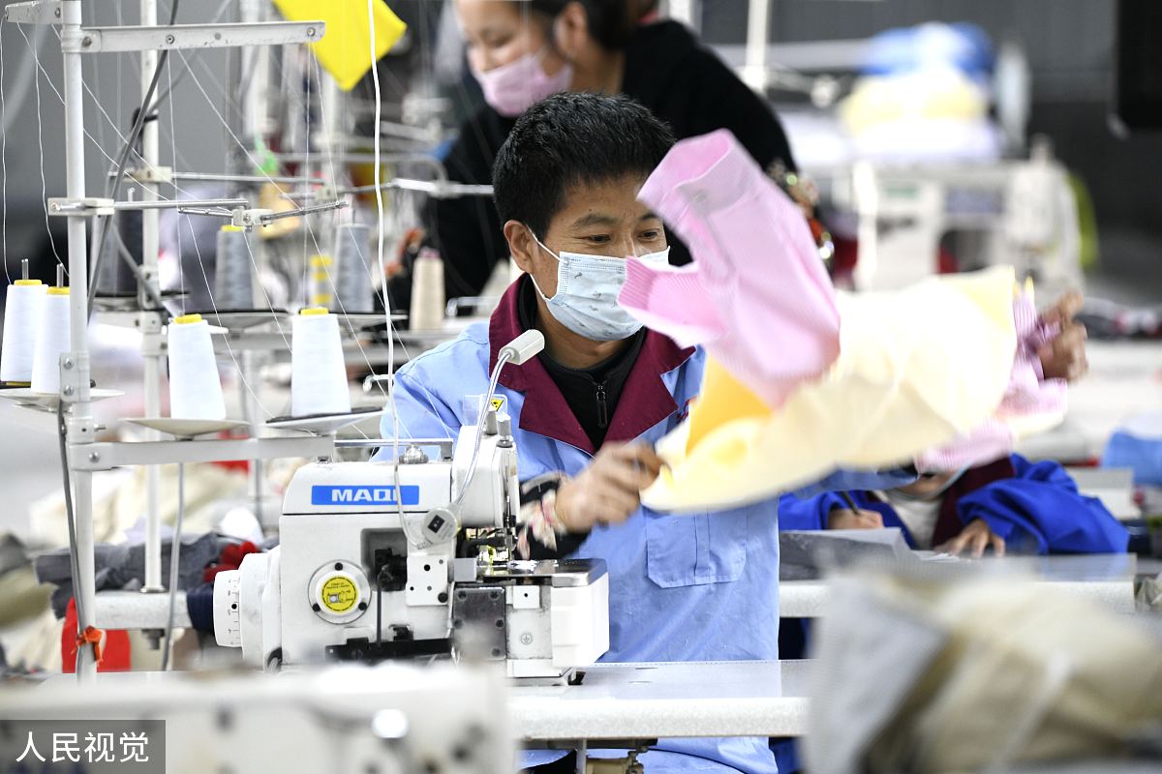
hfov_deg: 9.0
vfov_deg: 6.0
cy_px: 387
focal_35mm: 230
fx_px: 7423
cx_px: 581
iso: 2000
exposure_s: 1/100
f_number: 5.3
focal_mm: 230
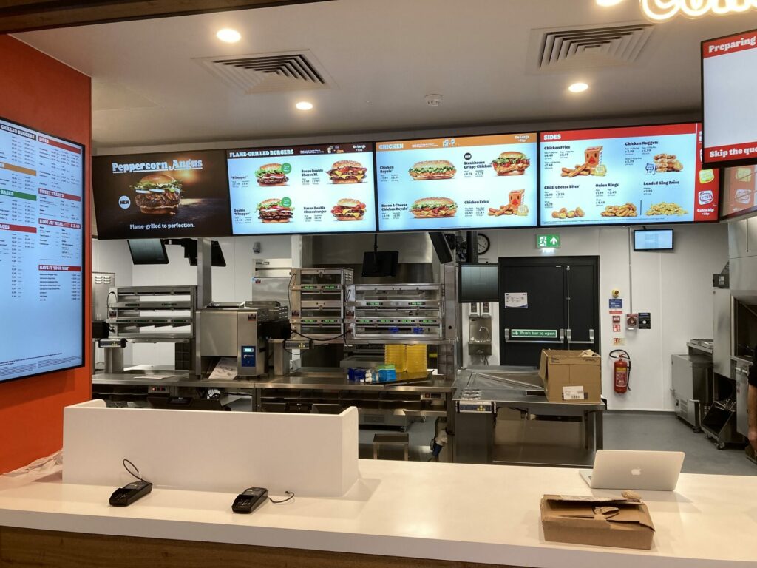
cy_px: 284
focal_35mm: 28
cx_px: 378
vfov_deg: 49.7
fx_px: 612
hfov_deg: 63.4
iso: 80
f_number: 1.8
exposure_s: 1/103
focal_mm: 3.99
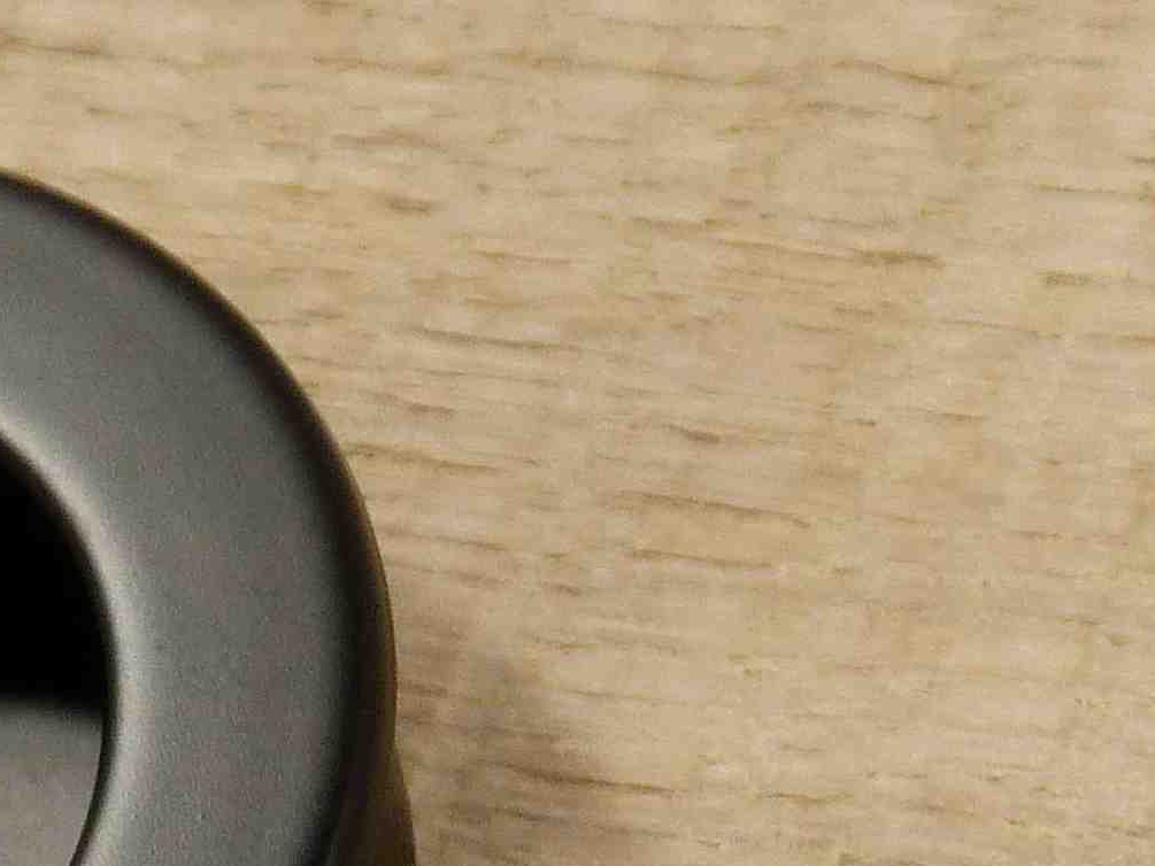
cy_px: 1456
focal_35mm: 1062
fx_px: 35439
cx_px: 376
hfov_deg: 1.9
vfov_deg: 1.4
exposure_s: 1/80
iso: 200
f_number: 4
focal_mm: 44.5
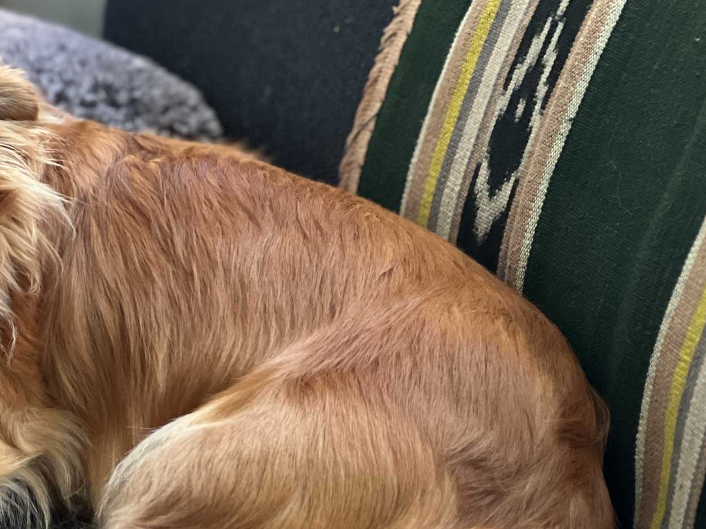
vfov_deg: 11.7
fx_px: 2570
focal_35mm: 126
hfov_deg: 15.6
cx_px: 158
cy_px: 412
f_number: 2.8
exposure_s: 1/30
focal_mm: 9
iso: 400
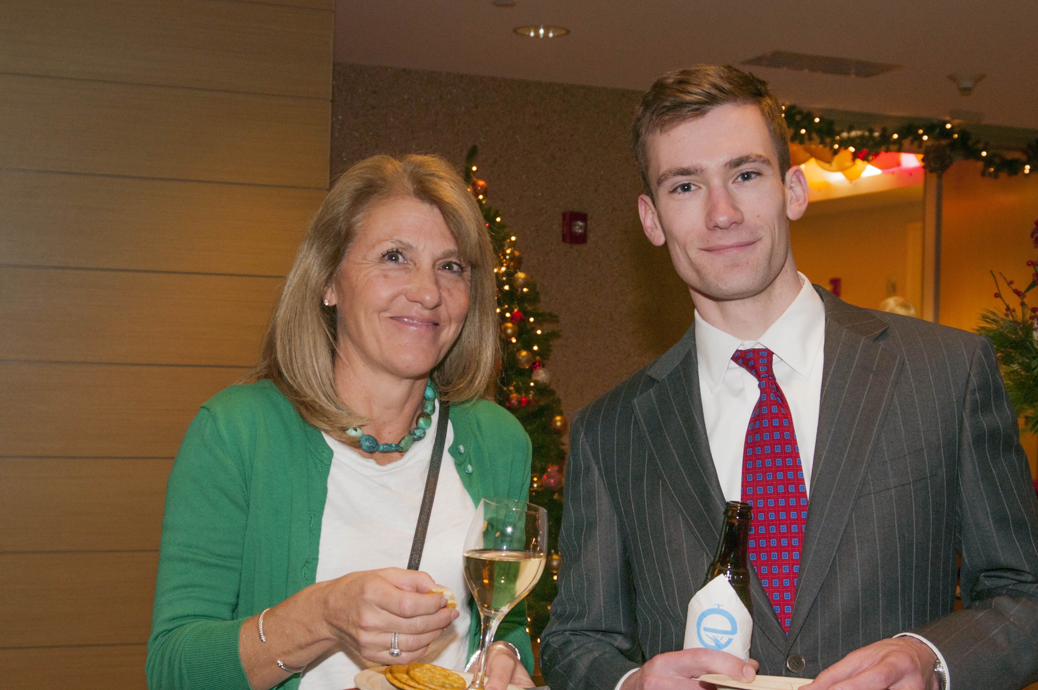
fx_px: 1641
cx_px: 519
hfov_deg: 35.1
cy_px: 345
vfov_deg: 23.7
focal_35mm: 57
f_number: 6.3
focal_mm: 38
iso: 200
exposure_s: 1/125
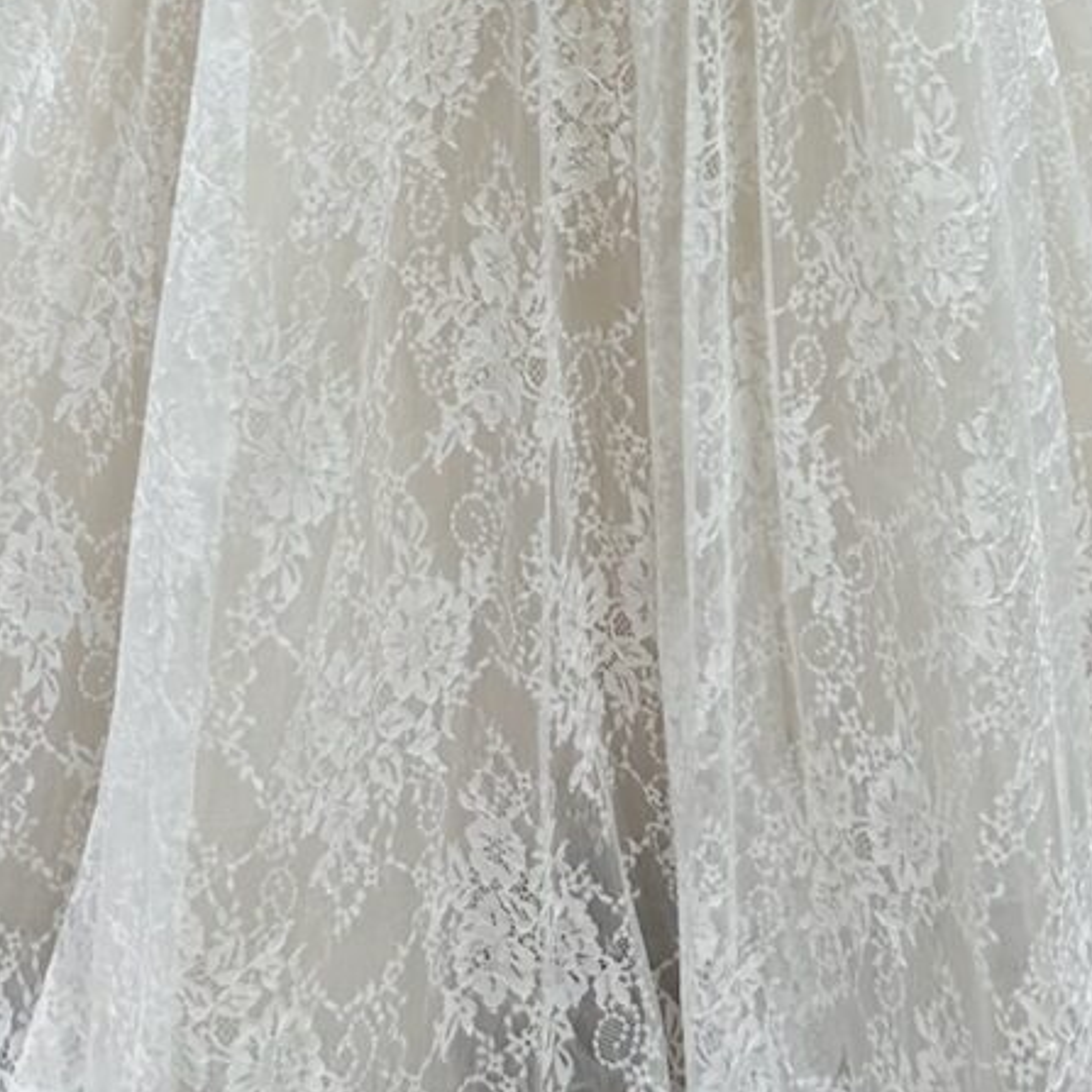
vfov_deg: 19.6
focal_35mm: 79
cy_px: -462
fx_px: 2820
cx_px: 562
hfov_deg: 21.9
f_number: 1.5
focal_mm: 5.7
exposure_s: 1/120
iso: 100
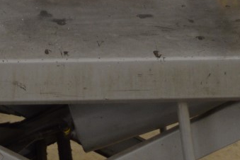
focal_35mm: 158
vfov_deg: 8.0
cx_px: 48
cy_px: -222
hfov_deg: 12.9
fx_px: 1053
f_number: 3.8
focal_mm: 22
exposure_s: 1/15
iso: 400
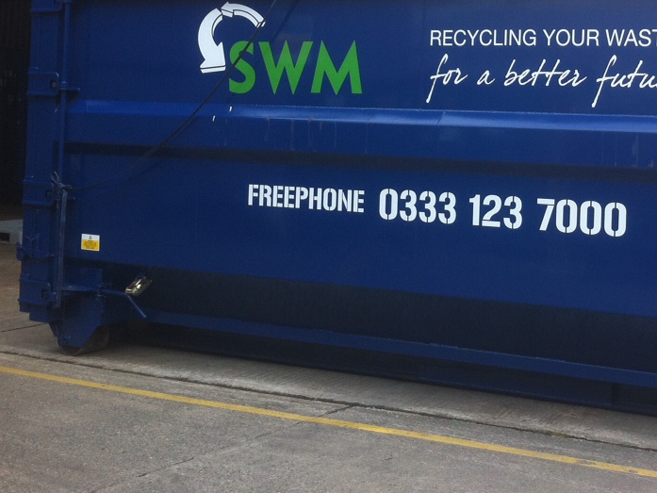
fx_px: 1234
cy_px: 108
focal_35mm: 65
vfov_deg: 22.3
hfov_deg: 29.1
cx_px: 533
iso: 80
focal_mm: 3.85
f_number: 2.8
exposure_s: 1/211
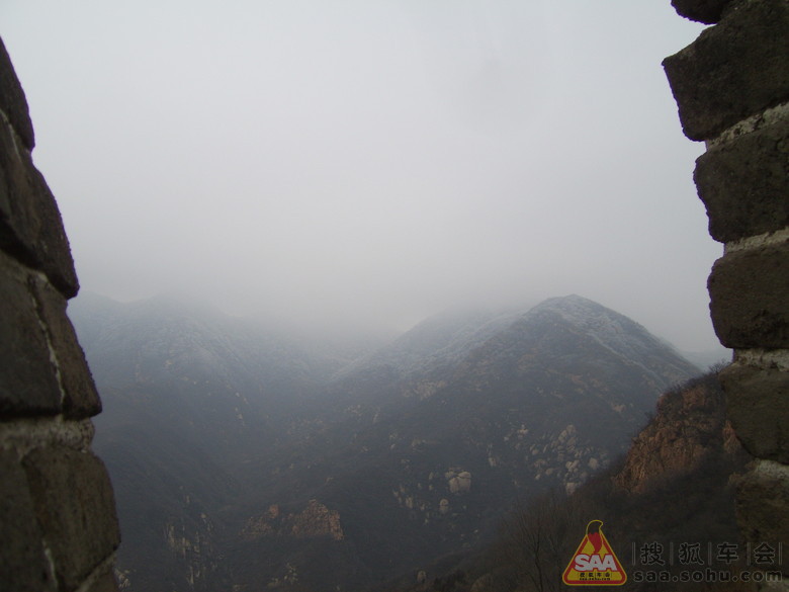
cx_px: 394
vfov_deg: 37.7
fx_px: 866
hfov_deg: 49.0
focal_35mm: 38
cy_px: 296
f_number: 4
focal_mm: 7.8
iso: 50
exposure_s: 1/100
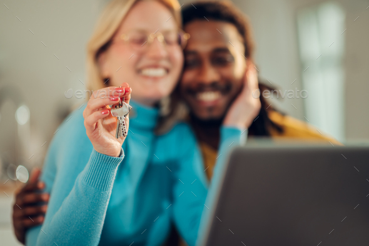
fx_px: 871
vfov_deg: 16.1
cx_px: 184
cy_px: 123
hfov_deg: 23.9
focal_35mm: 85
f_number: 1.4
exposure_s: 1/320
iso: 160
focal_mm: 85
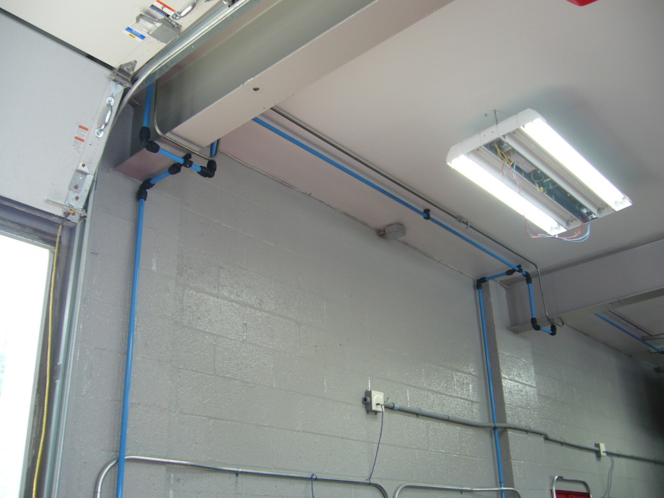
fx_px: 691
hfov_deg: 51.4
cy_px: 249
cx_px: 332
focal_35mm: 36
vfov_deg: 39.7
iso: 80
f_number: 2.9
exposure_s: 1/40
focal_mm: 6
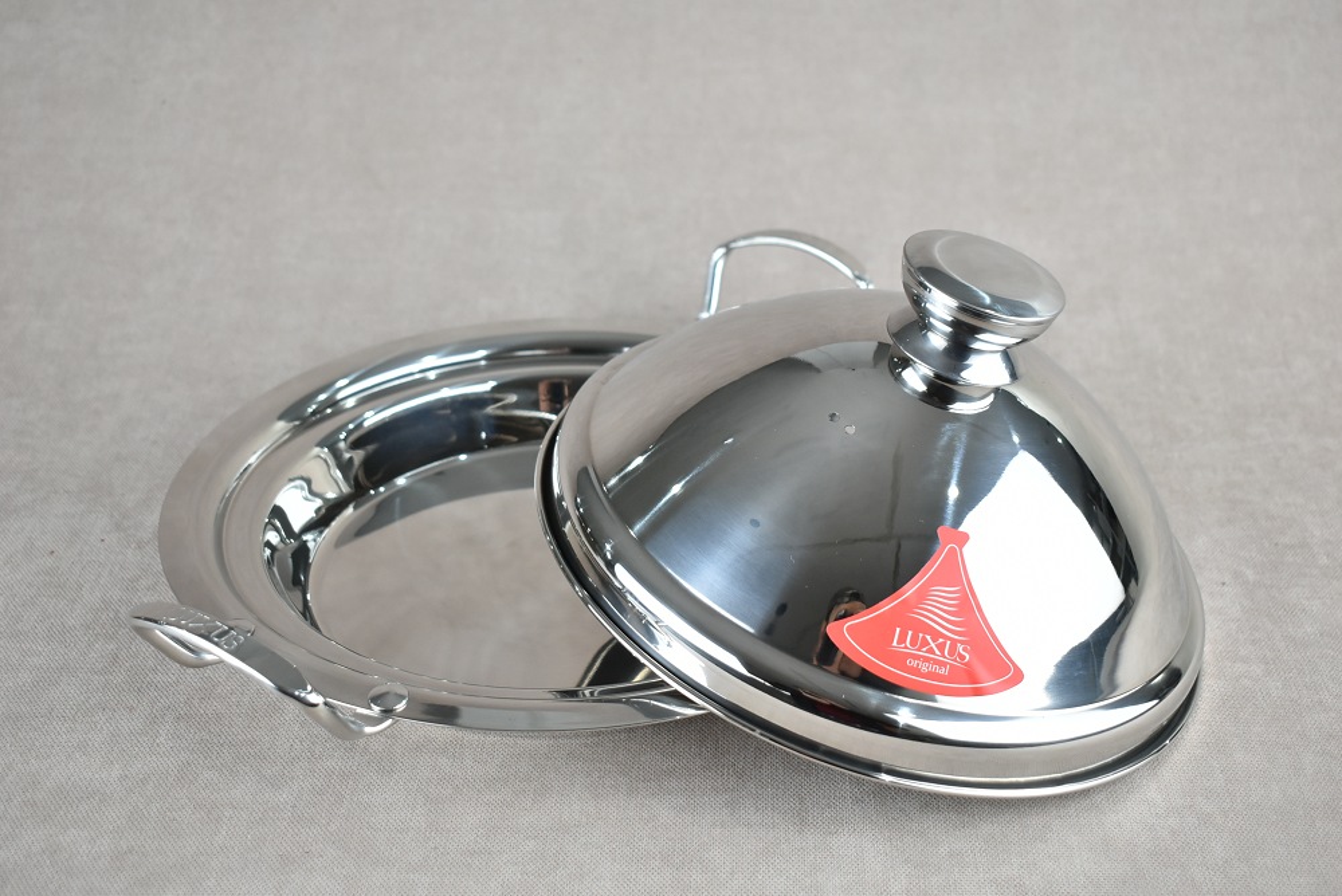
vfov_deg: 28.1
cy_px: 448
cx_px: 671
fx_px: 1790
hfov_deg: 41.1
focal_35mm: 48
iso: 800
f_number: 4.5
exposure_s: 1/100
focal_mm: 32
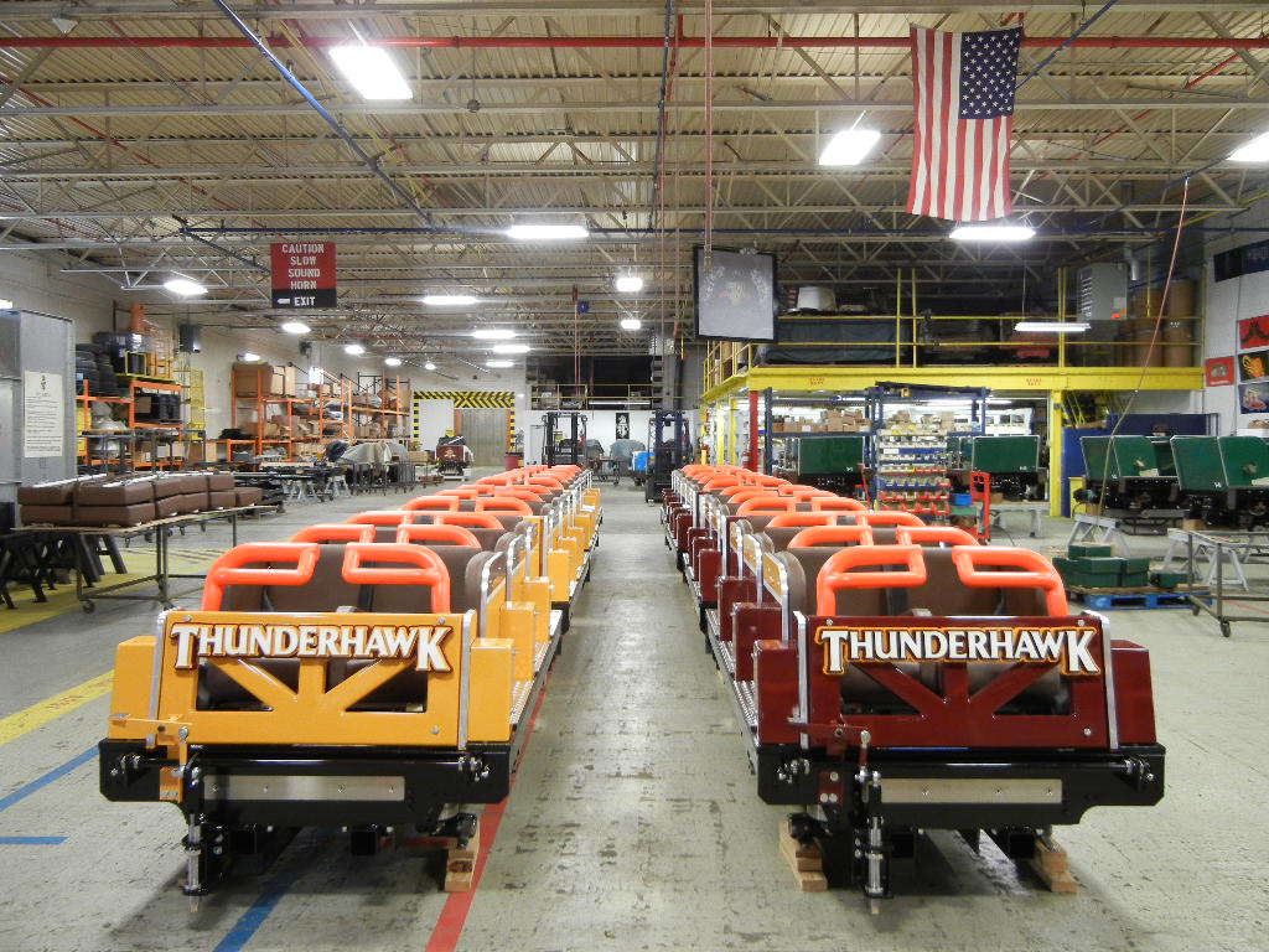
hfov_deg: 60.0
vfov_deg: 46.8
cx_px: 634
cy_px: 476
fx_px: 1100
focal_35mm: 30
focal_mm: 5.4
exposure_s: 1/15.5
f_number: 3.5
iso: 400
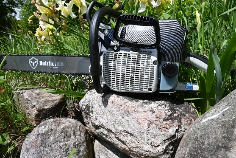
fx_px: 157
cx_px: 118
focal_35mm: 24
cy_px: 79
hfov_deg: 73.7
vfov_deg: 53.2
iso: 100
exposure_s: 1/400
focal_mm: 16
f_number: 7.1
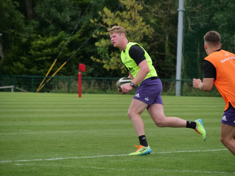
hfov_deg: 7.1
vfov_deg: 5.3
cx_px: 118
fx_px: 1901
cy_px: 88
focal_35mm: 280
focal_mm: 140
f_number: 5.6
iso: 400
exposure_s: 1/1000
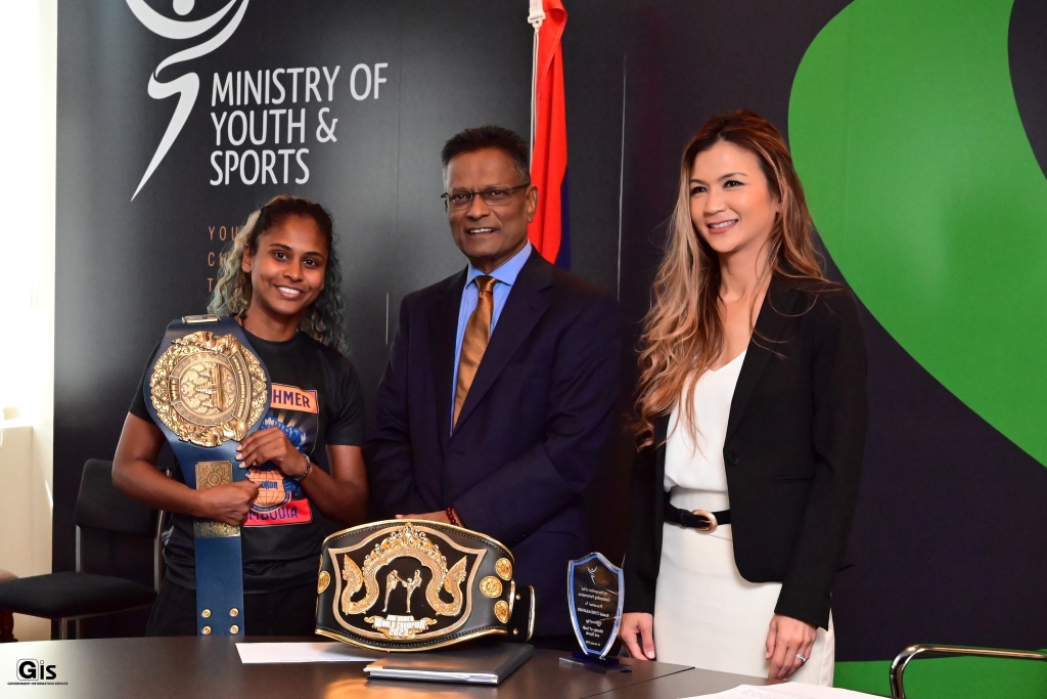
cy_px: 350
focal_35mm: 52
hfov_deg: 38.2
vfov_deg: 26.0
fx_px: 1512
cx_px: 524
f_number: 13
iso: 12800
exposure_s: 1/200
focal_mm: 52
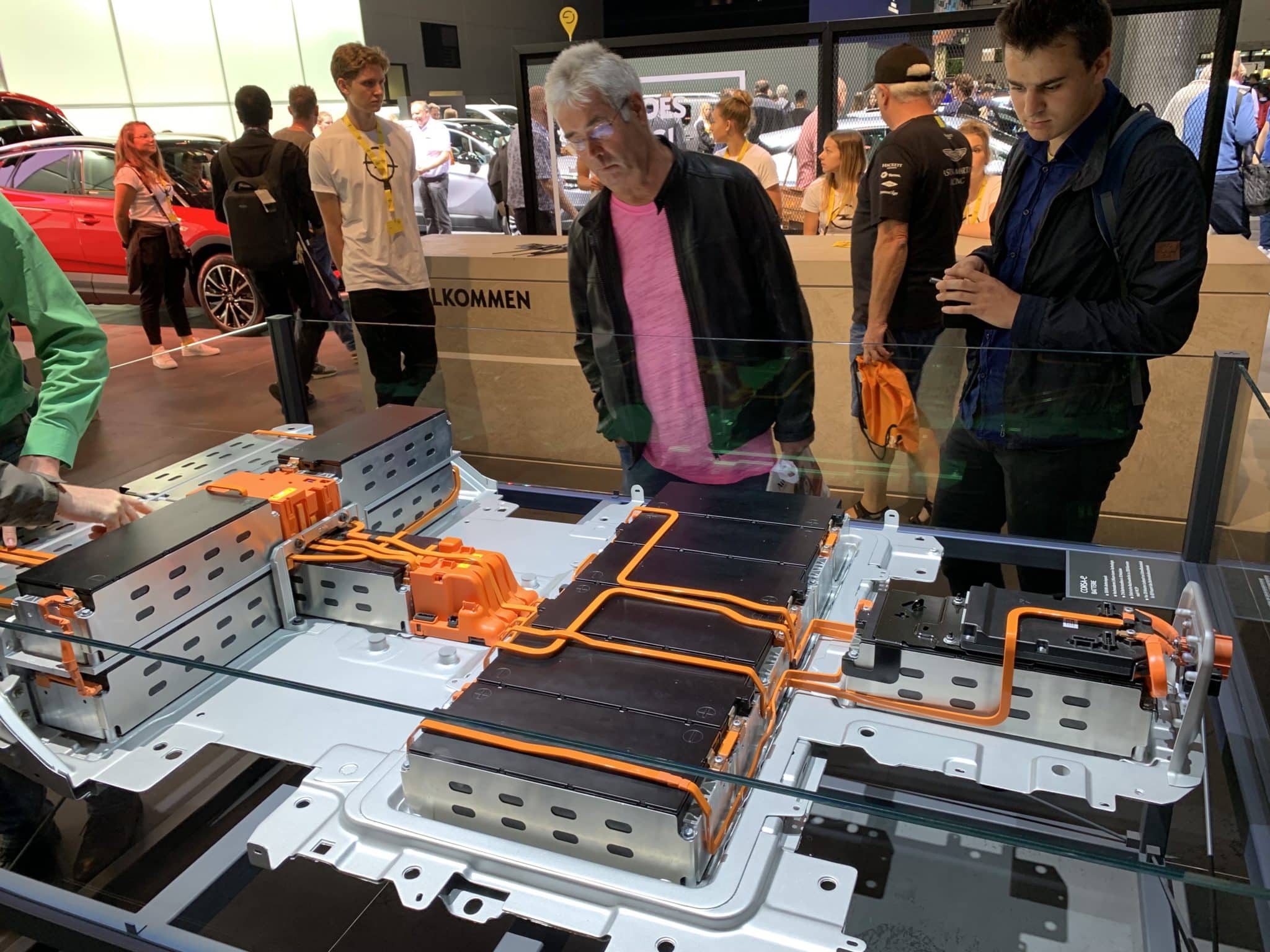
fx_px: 954
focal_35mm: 26
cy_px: 476
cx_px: 635
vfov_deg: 53.1
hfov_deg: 67.3
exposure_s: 1/102
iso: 100
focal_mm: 4.25
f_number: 1.8
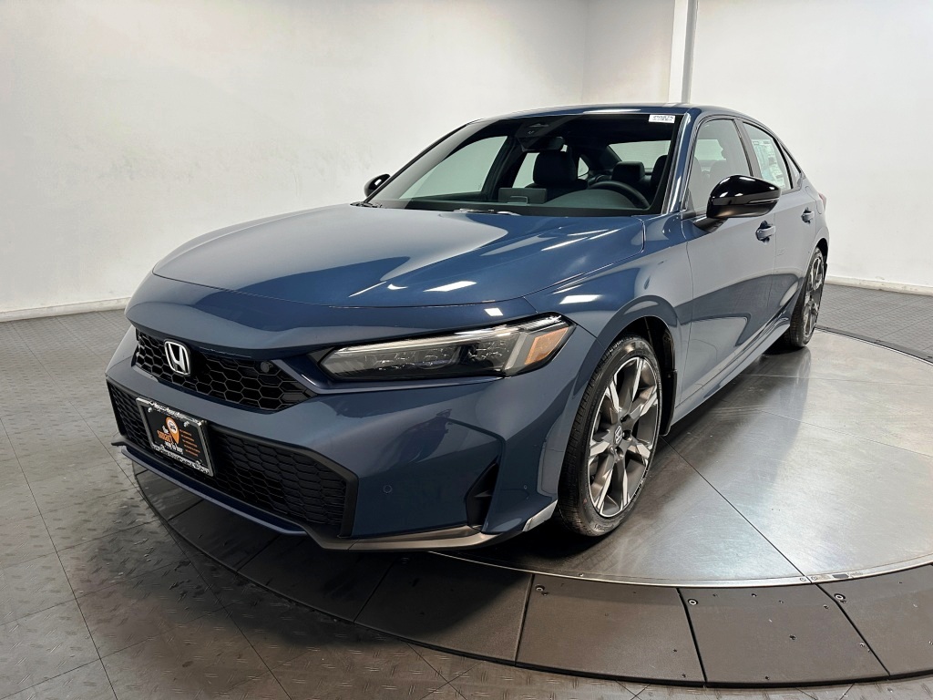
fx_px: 647
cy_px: 350
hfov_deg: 71.6
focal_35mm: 24
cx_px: 466
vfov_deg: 56.8
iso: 320
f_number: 1.78
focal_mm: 6.86
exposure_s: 1/60
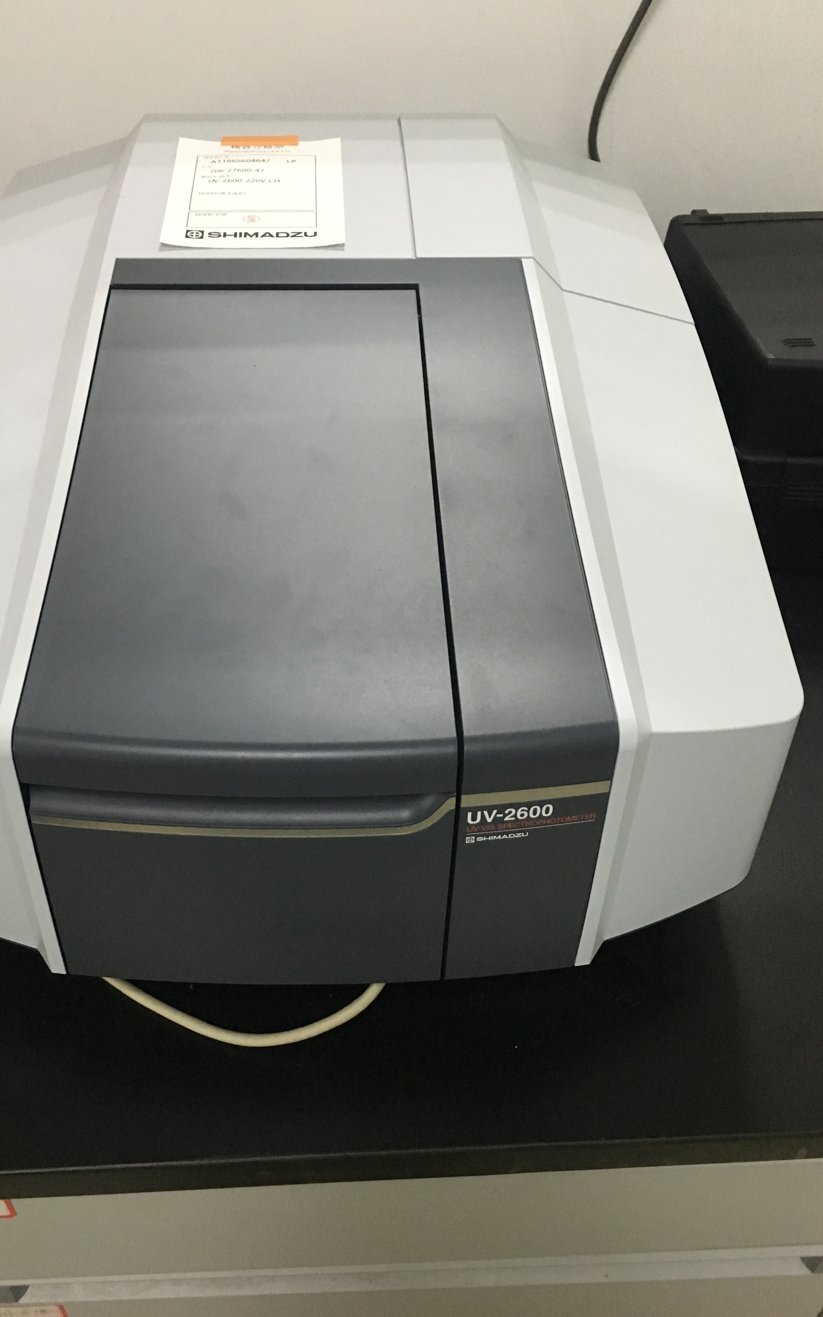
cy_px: 658
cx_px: 359
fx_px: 1112
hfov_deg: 40.5
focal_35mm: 31
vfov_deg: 61.2
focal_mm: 4.15
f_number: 2.2
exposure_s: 1/17
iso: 250
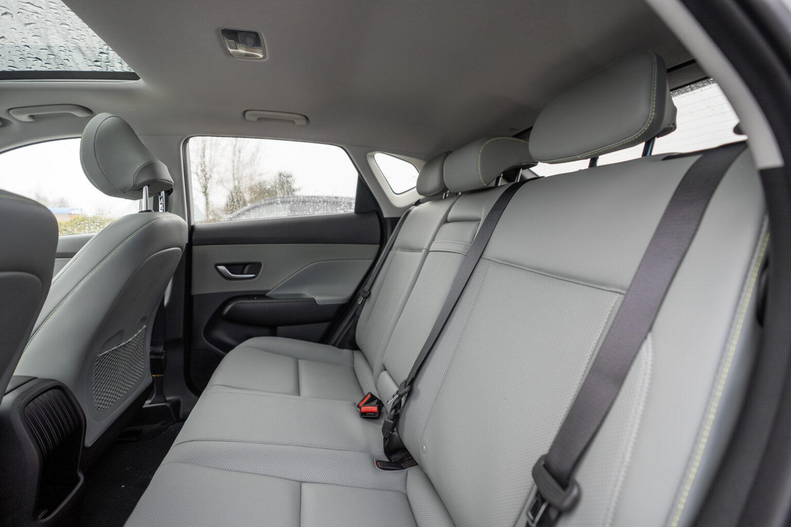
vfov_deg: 73.7
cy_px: 264
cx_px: 396
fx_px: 352
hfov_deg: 96.7
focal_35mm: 16
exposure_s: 1/100
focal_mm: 16
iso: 800
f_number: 2.8
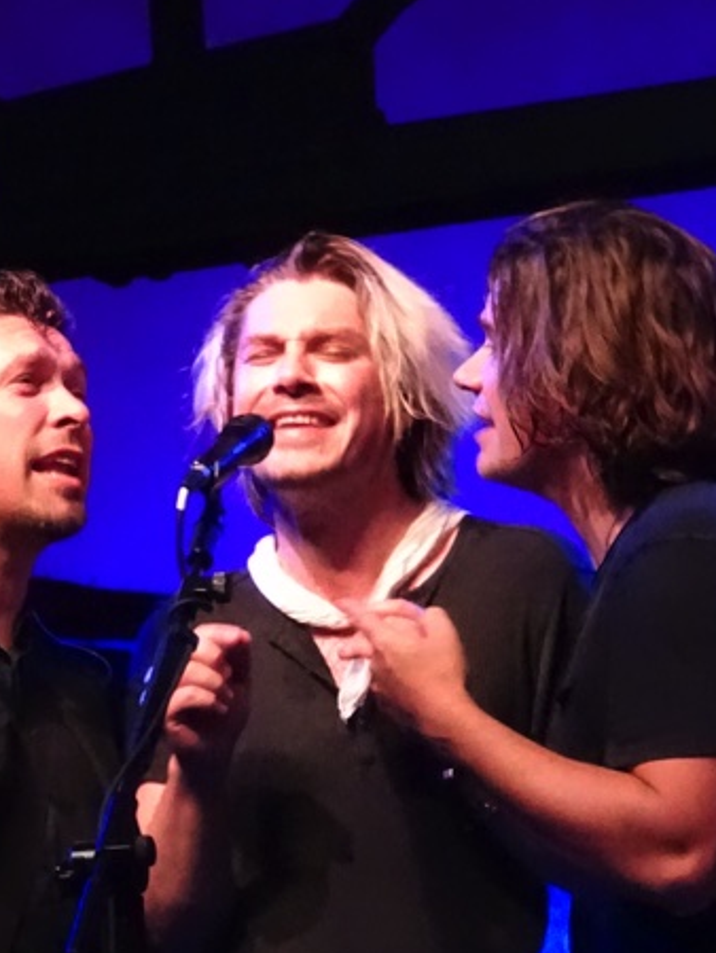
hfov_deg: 5.7
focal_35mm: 260
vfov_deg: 7.6
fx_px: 7164
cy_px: 783
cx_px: 292
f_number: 5.6
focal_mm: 23.11
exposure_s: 1/20
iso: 2500
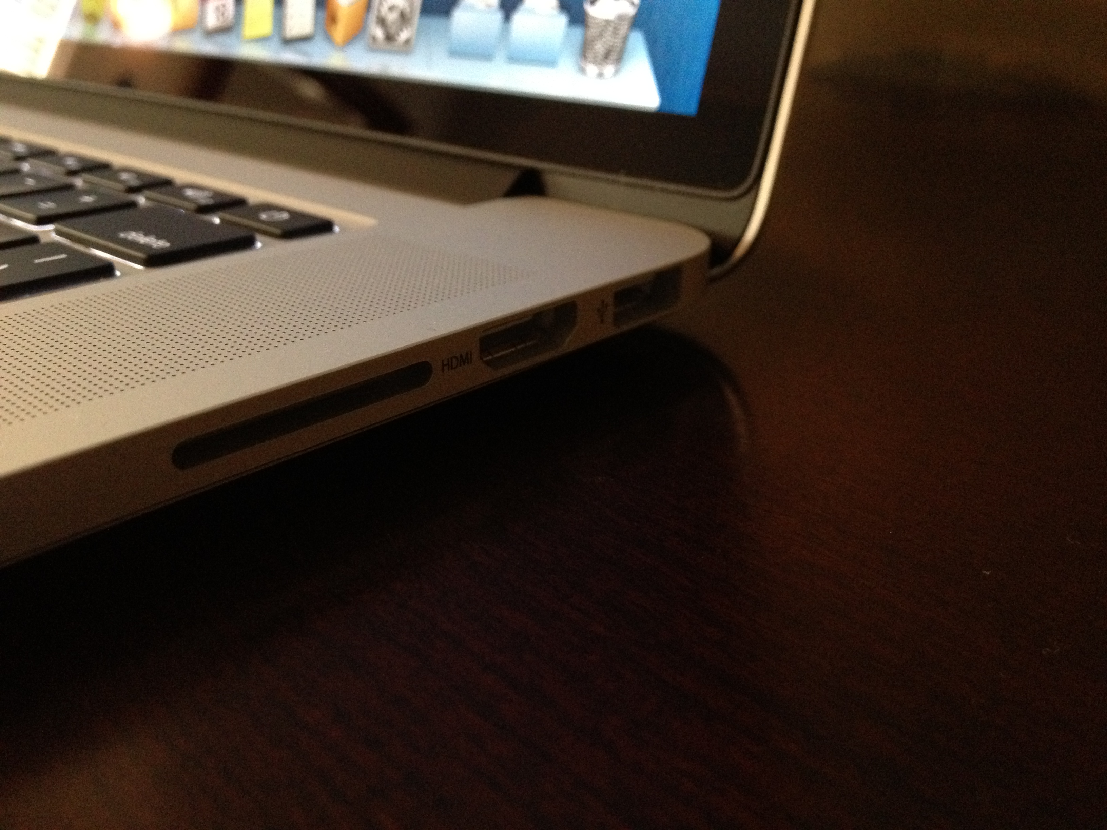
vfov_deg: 40.7
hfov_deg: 52.6
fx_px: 1119
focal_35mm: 35
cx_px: 554
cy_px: 415
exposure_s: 1/15
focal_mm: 4.28
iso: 500
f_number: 2.4
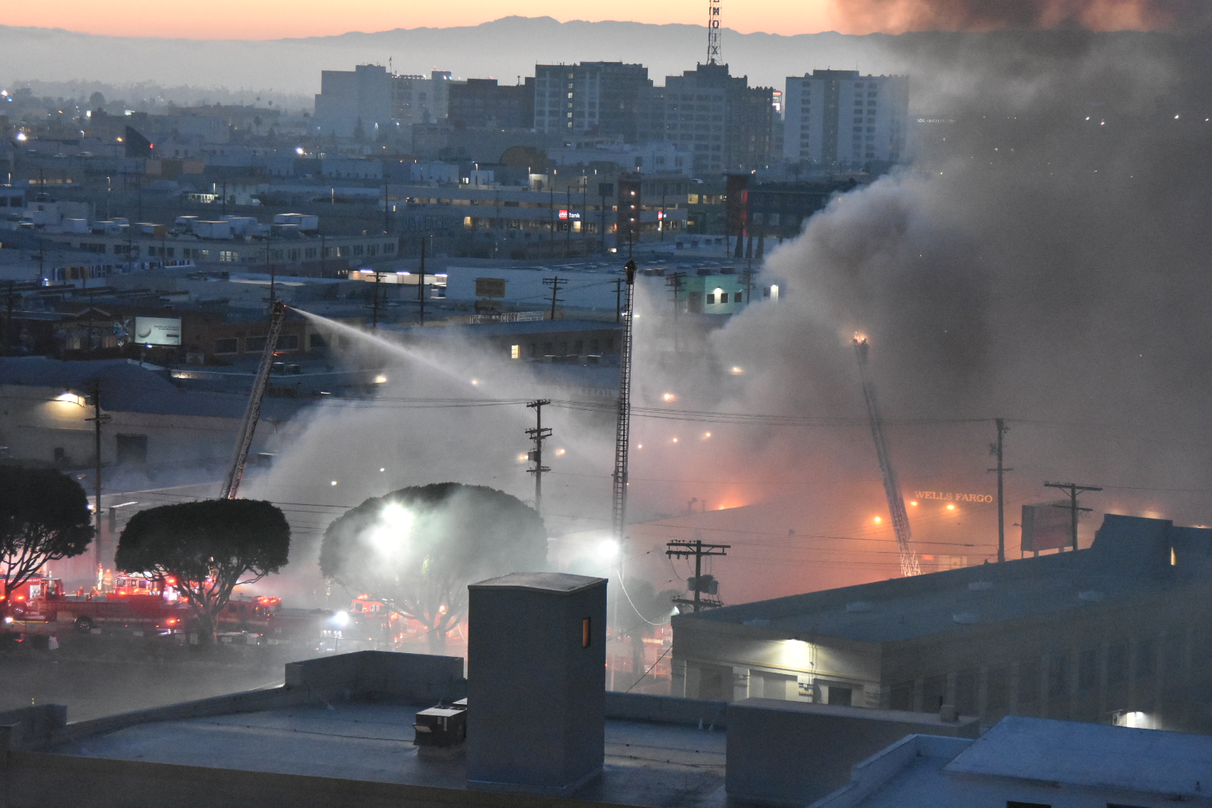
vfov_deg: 12.2
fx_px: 3787
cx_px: 606
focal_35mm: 112
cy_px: 404
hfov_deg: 18.2
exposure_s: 1/250
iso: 8000
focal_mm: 75
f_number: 4
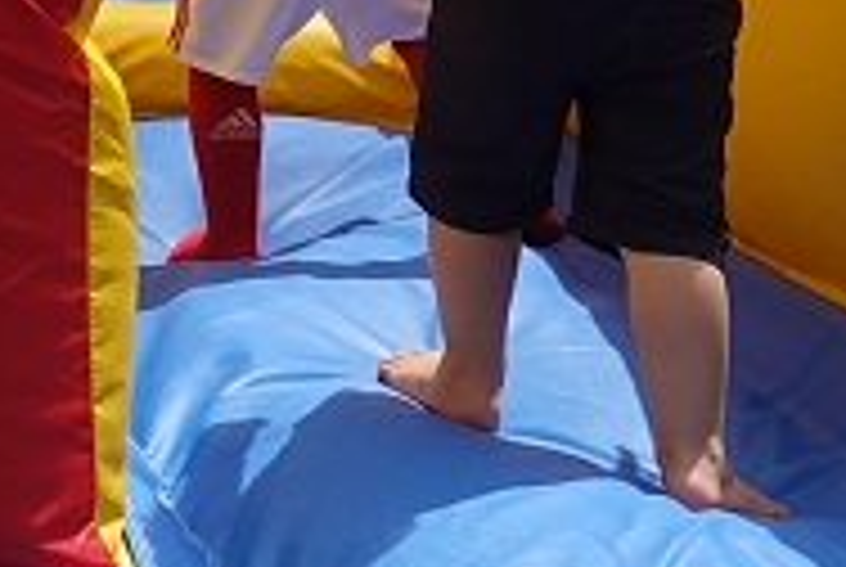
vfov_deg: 6.8
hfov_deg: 9.6
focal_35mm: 191
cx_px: -1143
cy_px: -855
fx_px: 4496
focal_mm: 8.8
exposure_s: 1/640
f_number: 5.6
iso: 125
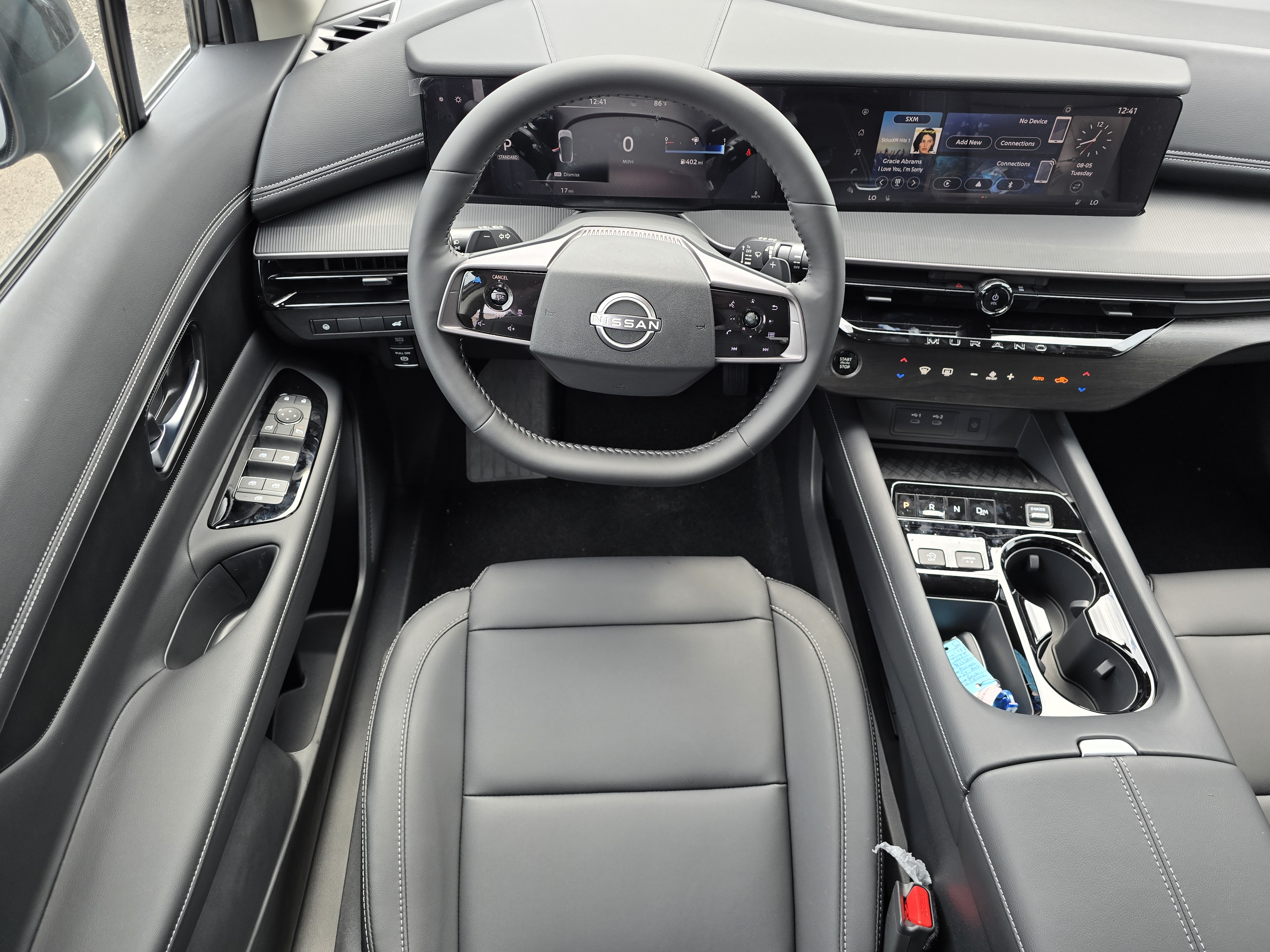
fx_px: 844
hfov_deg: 73.9
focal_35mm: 23
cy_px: 476
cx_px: 635
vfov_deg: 58.9
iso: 40
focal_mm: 6.3
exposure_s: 1/180
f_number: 1.7
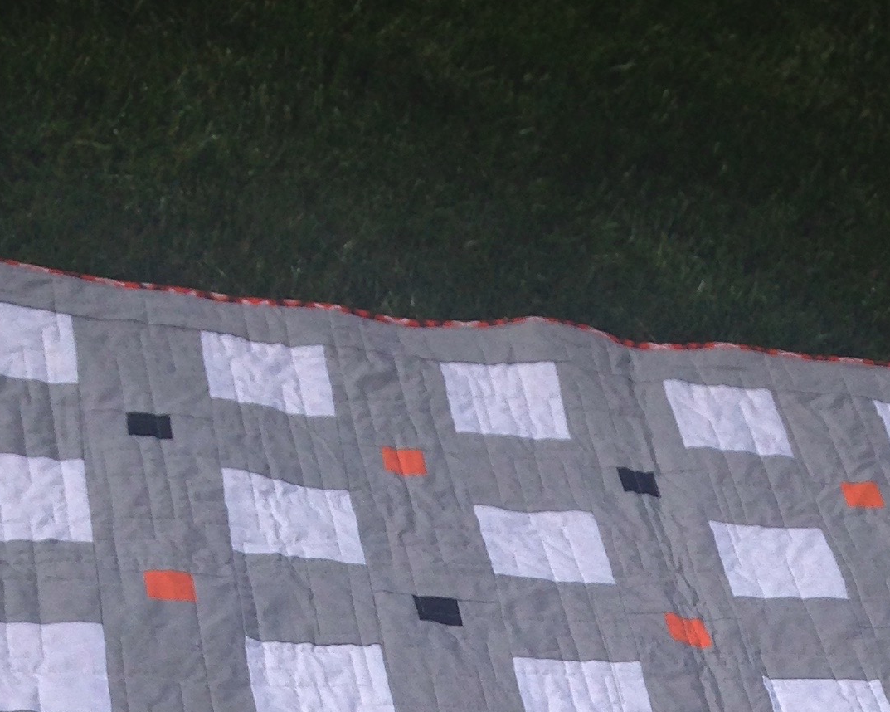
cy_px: 1141
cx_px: 867
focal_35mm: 98
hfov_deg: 19.1
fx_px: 2581
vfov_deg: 14.4
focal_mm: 4.12
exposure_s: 1/6803
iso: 50
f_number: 2.4
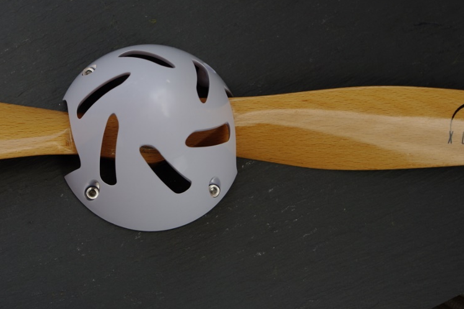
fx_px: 1004
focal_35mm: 78
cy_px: 145
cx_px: 166
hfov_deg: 25.9
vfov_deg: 17.5
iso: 100
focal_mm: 37.5
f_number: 6.7
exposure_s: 1/125
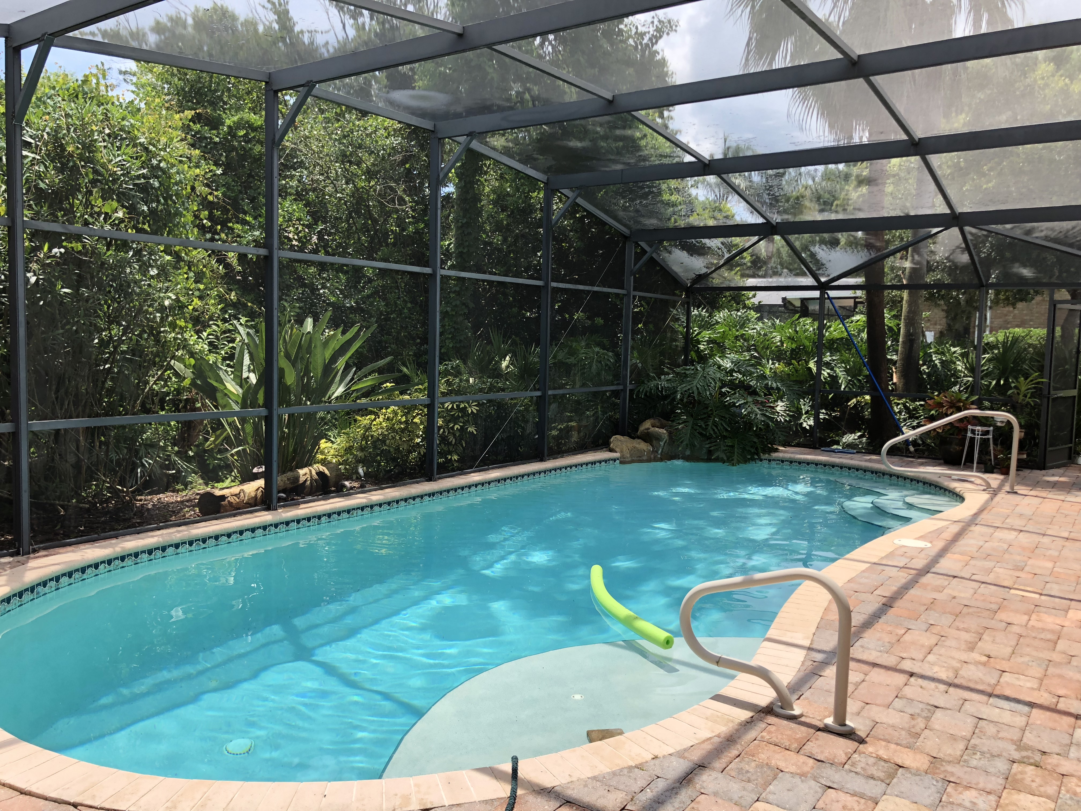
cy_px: 406
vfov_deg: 49.7
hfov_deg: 63.4
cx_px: 540
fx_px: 874
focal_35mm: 28
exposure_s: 1/480
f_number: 1.8
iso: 20
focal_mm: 3.99
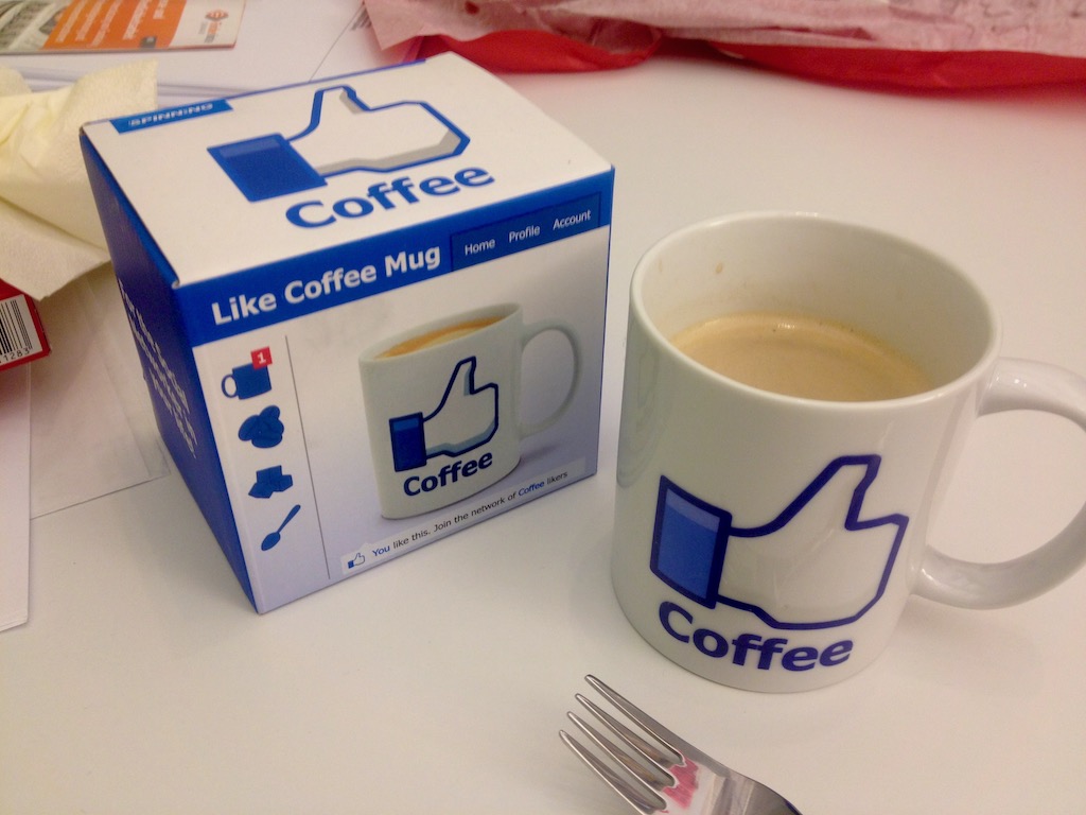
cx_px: 543
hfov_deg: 52.6
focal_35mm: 35
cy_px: 408
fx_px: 1098
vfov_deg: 40.7
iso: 80
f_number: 2.4
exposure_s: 1/20
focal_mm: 4.28
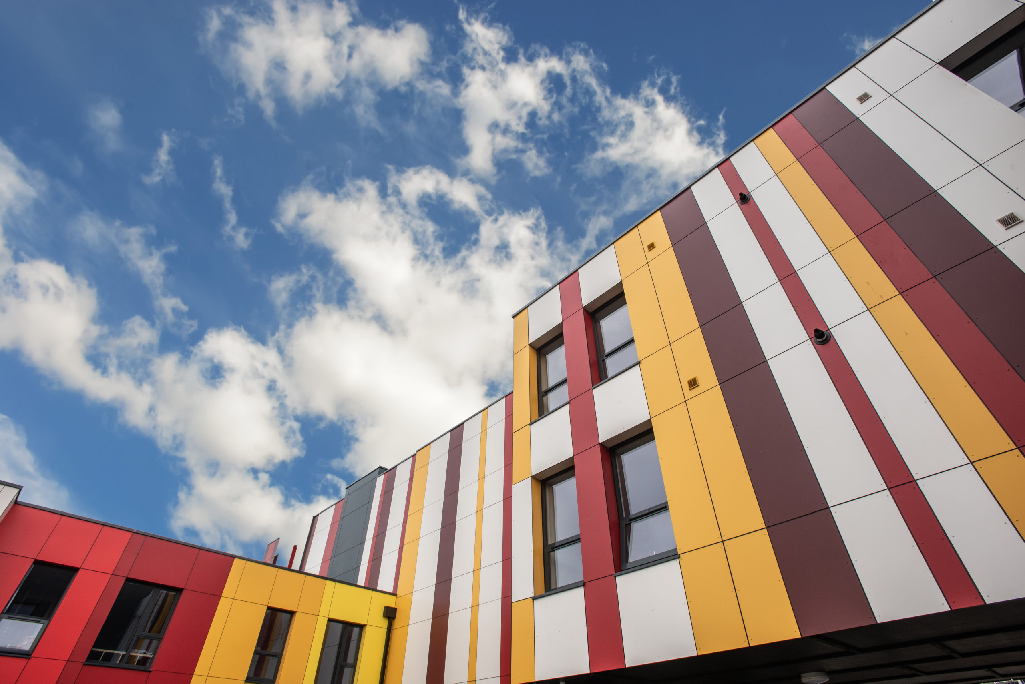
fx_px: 484
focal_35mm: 17
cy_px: 342
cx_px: 512
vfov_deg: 70.5
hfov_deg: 93.3
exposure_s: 1/320
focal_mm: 17
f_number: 10
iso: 400
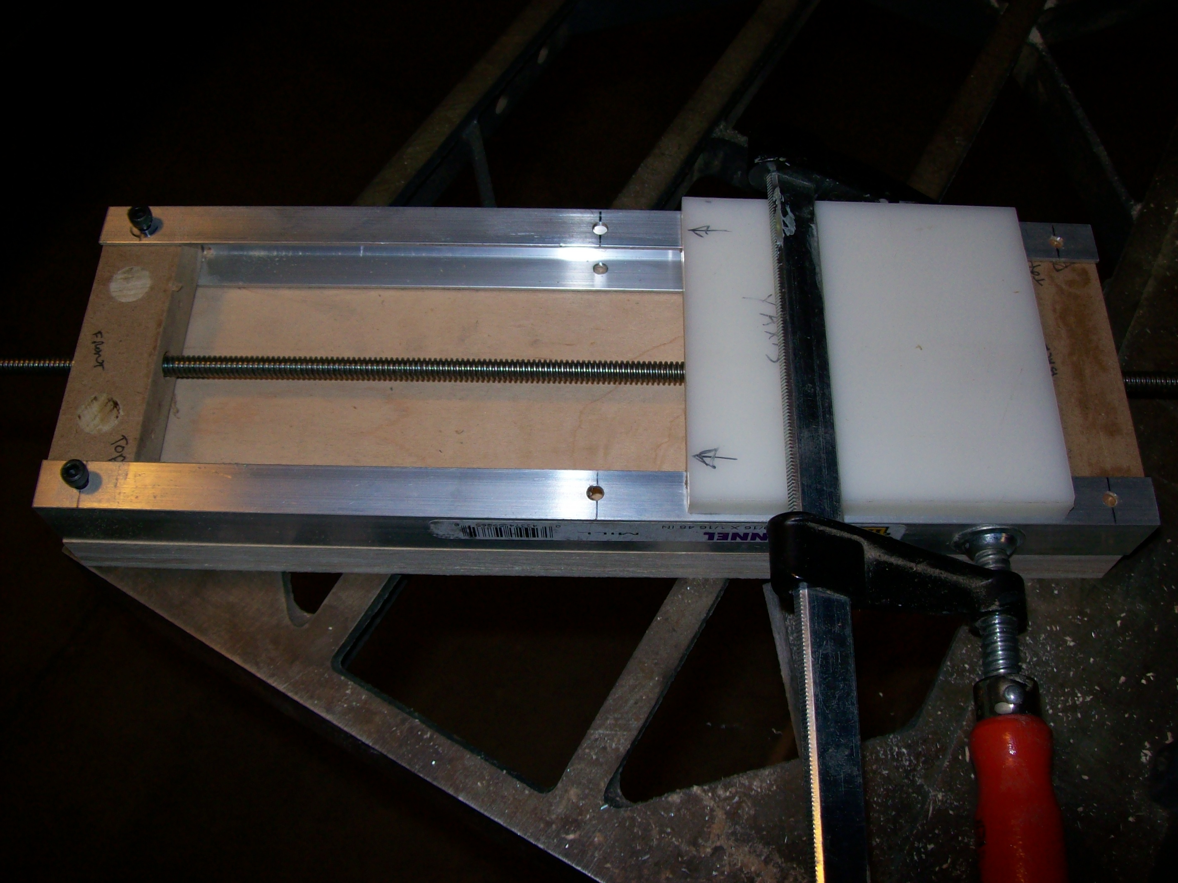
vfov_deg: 39.6
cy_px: 442
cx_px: 589
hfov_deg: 51.4
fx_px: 1225
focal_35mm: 36
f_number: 2.7
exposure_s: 1/64
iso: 80
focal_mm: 6
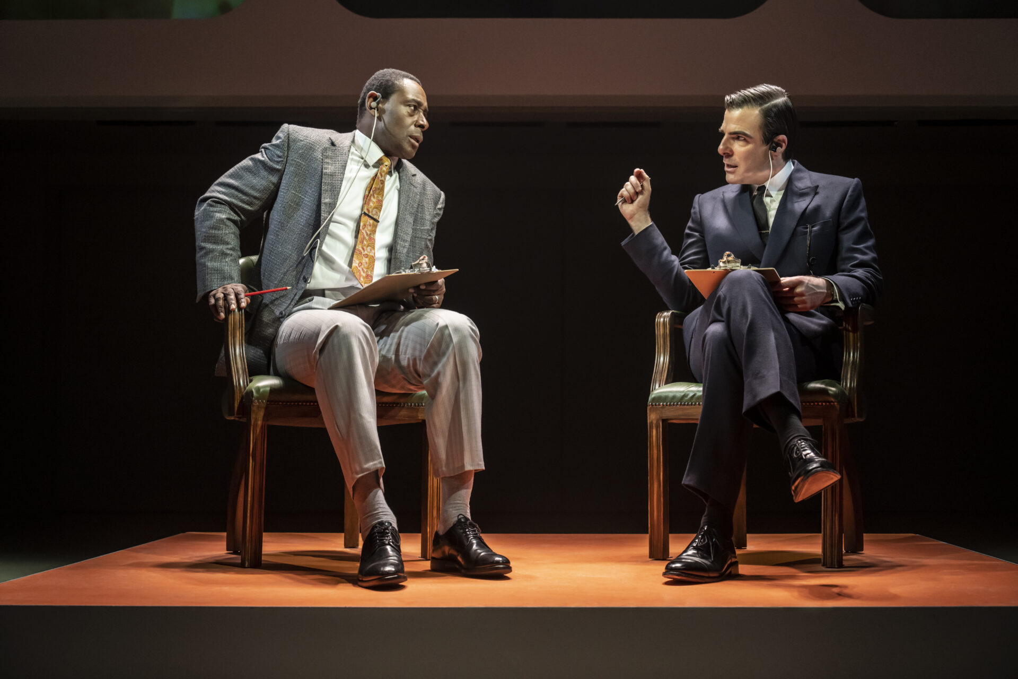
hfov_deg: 41.9
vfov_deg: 28.6
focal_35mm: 47
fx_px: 1329
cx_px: 509
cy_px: 340
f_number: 4
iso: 1250
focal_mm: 47
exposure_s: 1/160
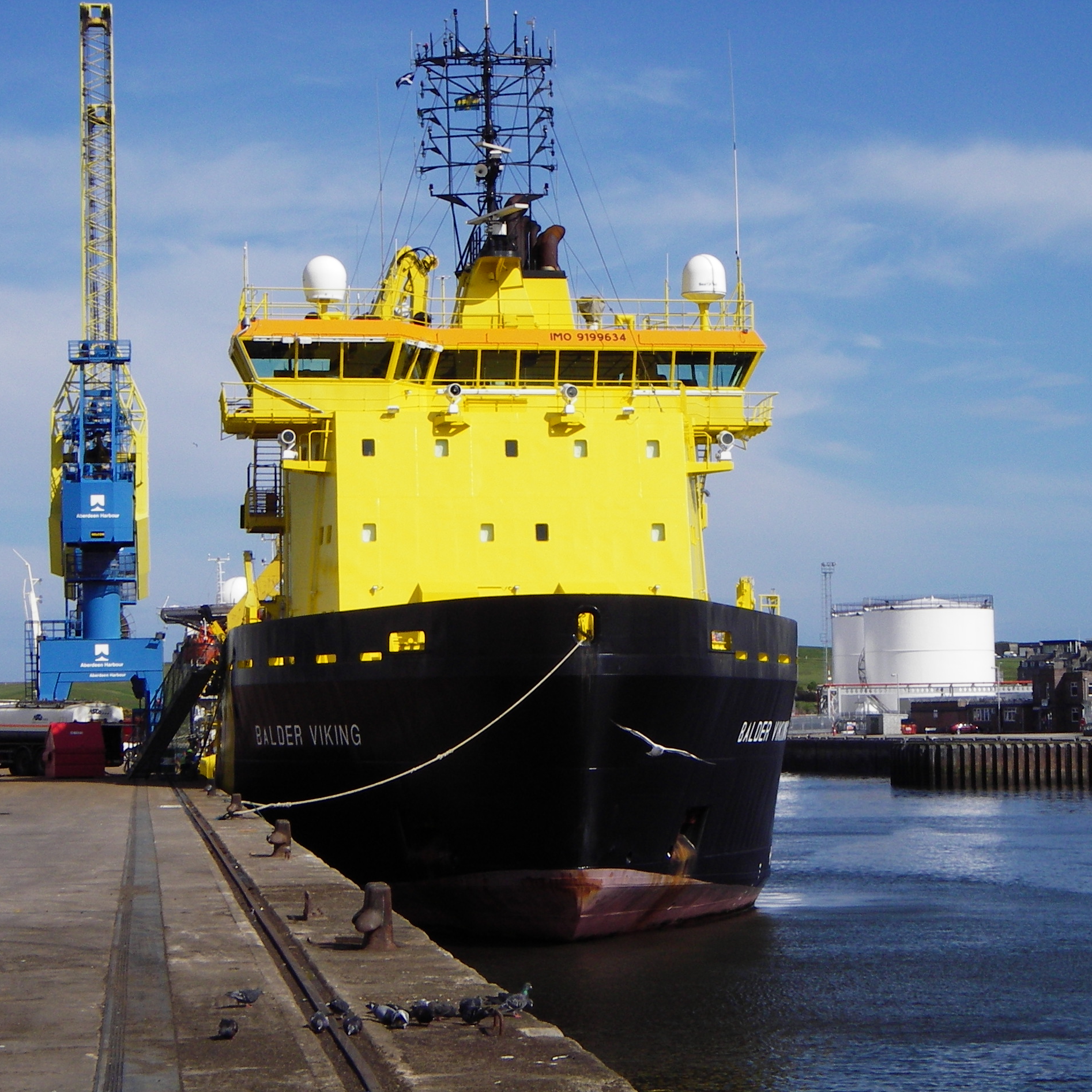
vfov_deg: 20.2
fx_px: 3069
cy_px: 549
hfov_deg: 20.2
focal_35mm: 86
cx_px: 598
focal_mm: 12
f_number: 7.6
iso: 50
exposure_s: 1/250
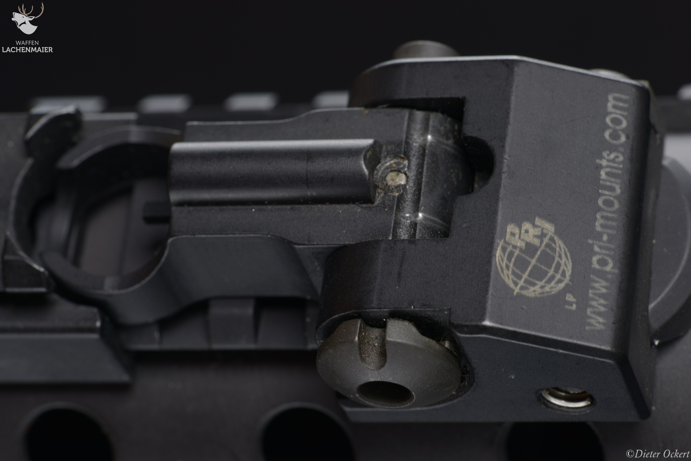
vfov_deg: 13.1
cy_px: 230
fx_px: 2016
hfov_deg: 19.4
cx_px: 346
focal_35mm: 105
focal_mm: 105
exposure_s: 1/60
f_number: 22
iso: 100
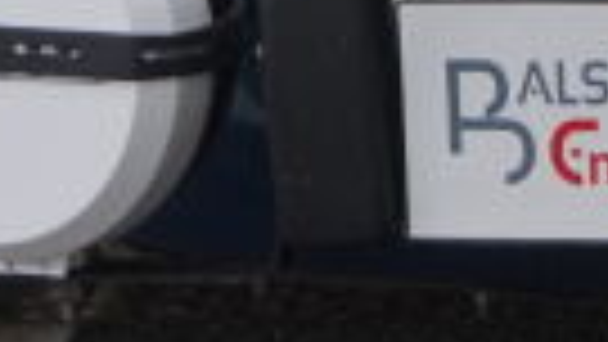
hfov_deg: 6.8
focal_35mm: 310
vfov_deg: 3.9
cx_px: 959
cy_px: -266
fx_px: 4999
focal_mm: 26
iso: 125
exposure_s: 1/160
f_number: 6.3
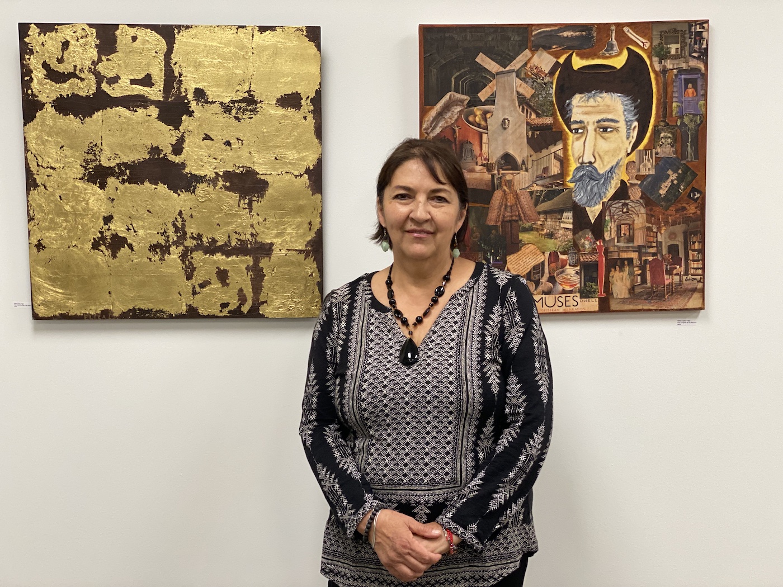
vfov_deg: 28.0
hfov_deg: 36.8
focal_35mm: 52
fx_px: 1176
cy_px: 294
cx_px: 392
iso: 160
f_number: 2
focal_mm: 6
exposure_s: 1/60
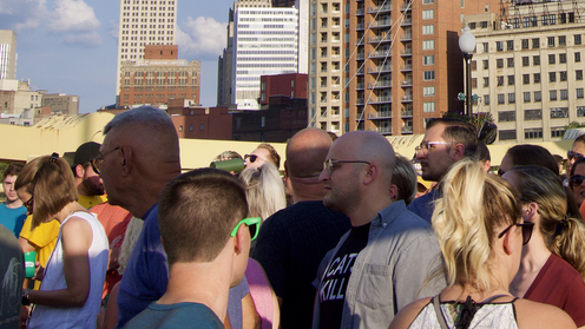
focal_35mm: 73
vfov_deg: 15.3
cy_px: -159
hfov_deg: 27.4
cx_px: 581
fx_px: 1132
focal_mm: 18
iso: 180
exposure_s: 1/500
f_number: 8
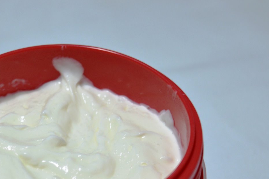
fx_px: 971
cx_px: 82
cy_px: 154
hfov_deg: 15.7
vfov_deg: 10.5
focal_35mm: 130
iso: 640
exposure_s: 1/60
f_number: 5.6
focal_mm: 50
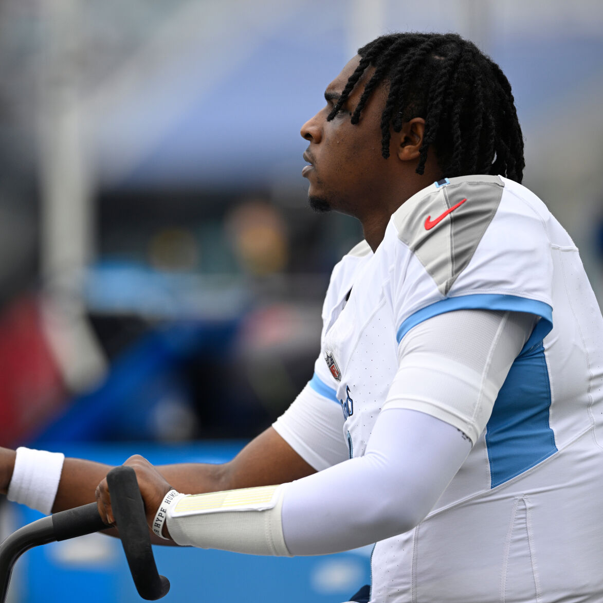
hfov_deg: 3.4
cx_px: 190
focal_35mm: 511
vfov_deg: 3.4
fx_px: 10071
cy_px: 302
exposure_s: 1/1600
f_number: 2.8
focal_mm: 400
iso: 360
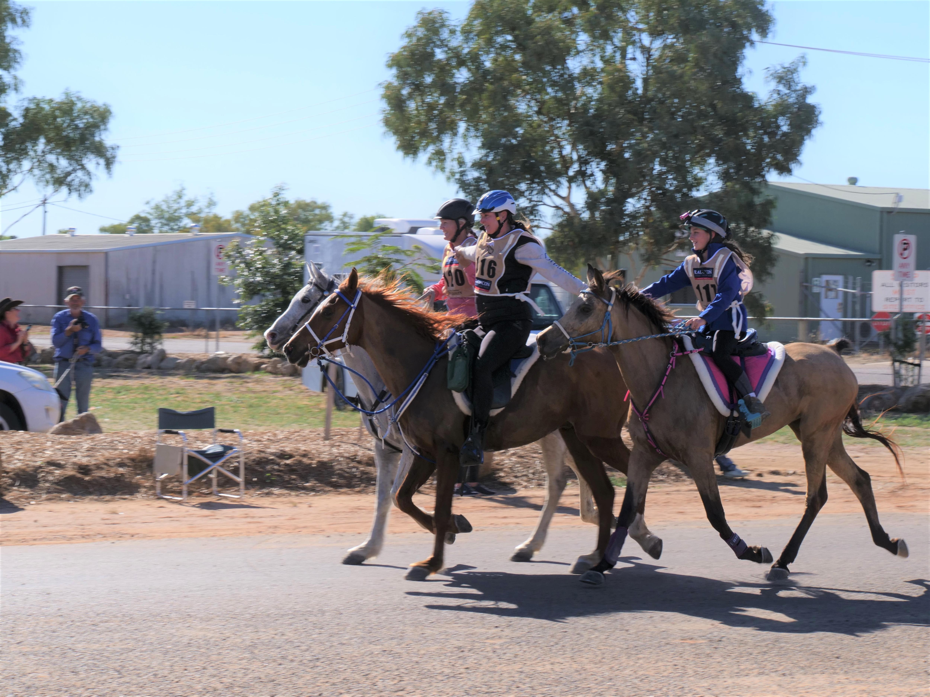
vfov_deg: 13.5
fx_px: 2955
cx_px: 465
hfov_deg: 17.9
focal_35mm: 110
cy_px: 348
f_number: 10
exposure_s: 1/250
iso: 160
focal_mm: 55
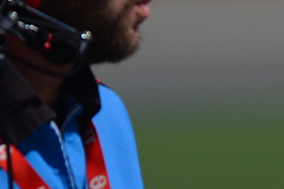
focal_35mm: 2702
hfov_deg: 0.8
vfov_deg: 0.5
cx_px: 323
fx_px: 21302
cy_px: 113
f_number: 5.6
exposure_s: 1/6400
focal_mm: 400
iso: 500
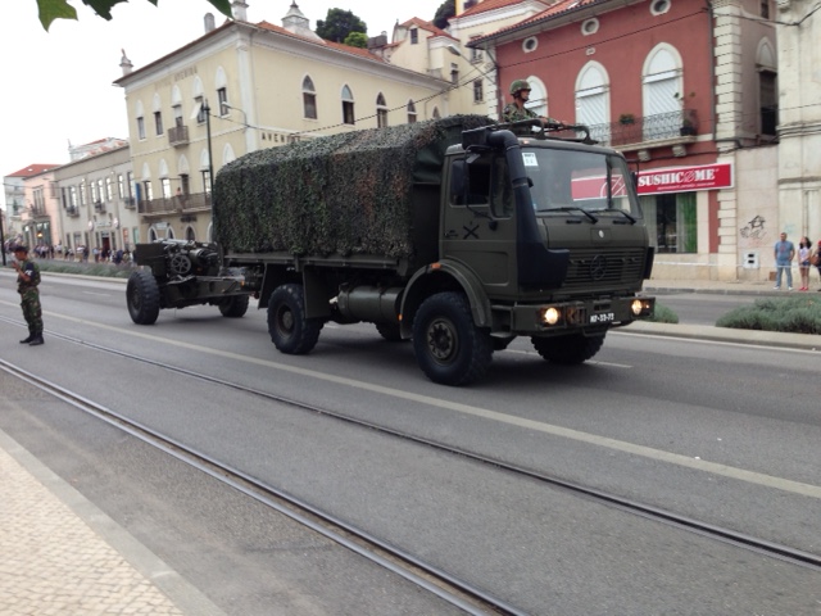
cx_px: 410
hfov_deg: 55.4
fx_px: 783
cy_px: 308
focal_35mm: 33
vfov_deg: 42.9
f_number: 2.4
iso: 50
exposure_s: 1/160
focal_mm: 4.12
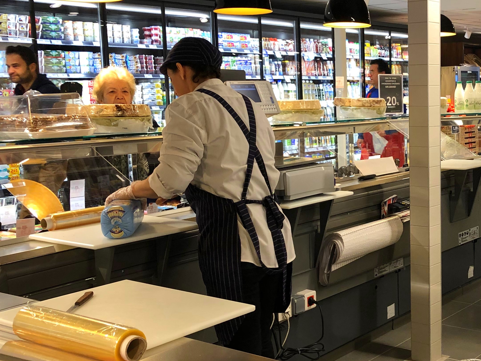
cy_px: 186
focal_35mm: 52
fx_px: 723
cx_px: 412
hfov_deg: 35.2
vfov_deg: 28.0
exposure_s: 1/33
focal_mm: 4
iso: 32
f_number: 1.8
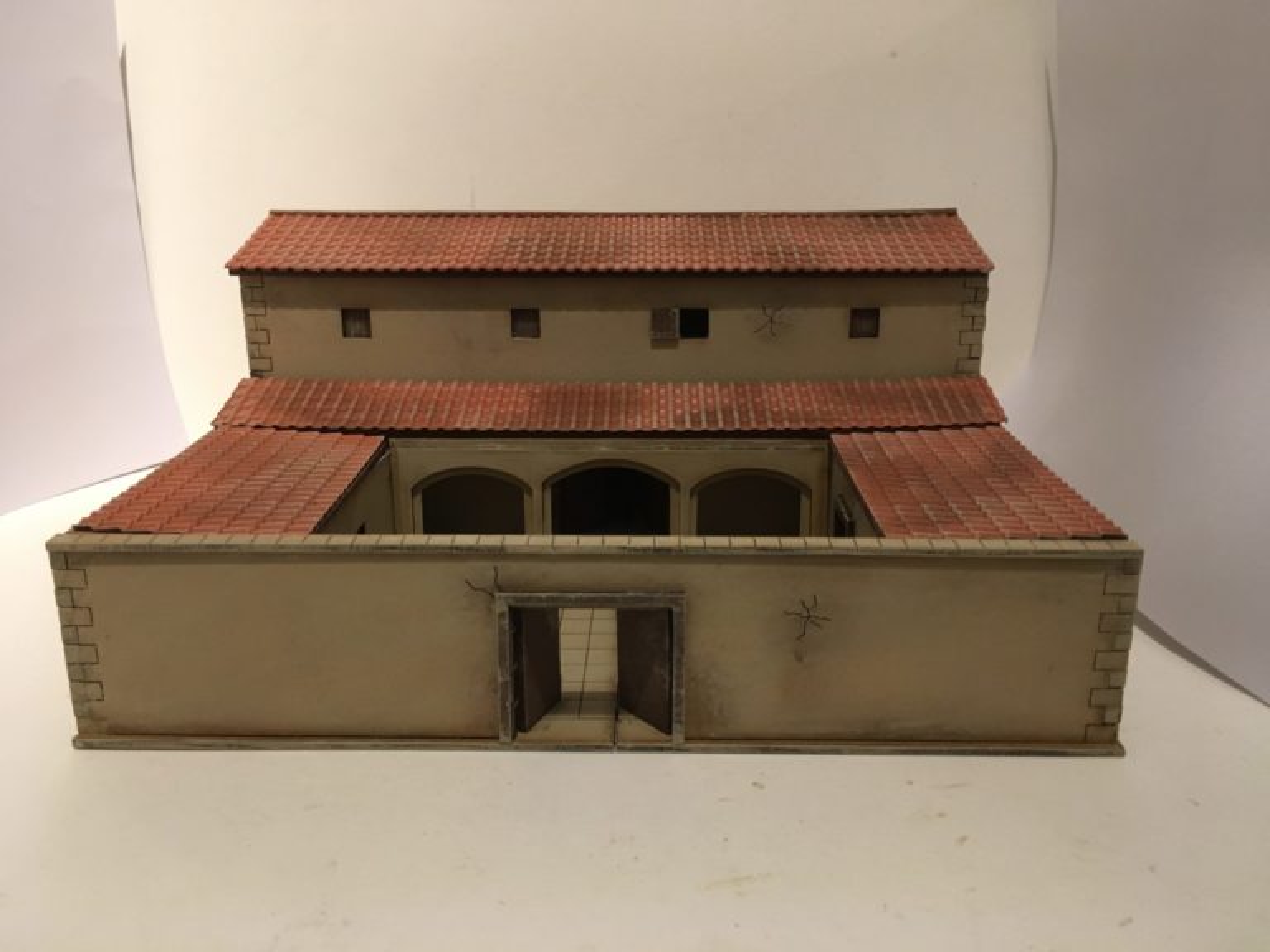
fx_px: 1064
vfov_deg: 48.2
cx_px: 635
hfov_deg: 61.7
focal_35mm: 29
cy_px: 476
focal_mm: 4.15
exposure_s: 1/33
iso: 160
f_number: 2.2
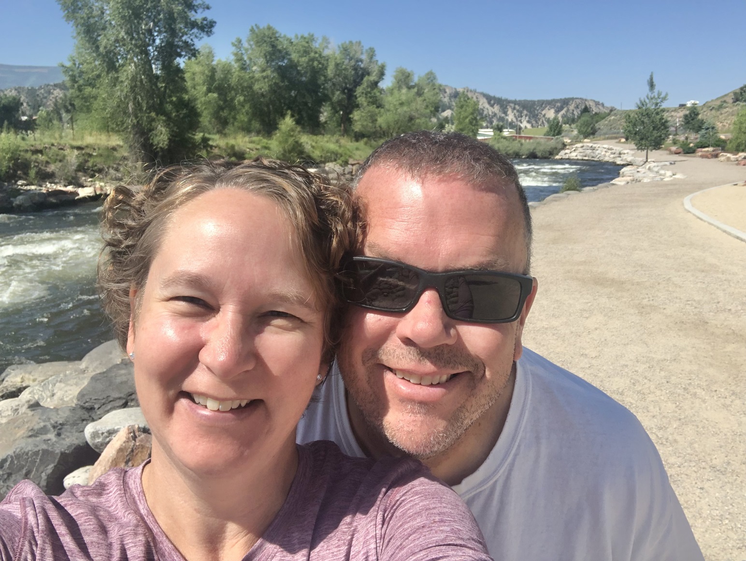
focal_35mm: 32
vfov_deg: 44.2
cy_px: 280
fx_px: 690
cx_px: 373
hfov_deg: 56.8
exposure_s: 1/1083
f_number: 2.2
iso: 20
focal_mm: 2.87
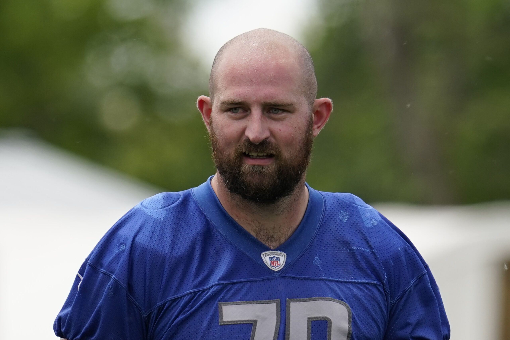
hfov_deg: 5.2
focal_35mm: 400
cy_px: 170
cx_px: 255
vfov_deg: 3.4
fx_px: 5667
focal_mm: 400
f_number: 5
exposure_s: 1/1250
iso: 400
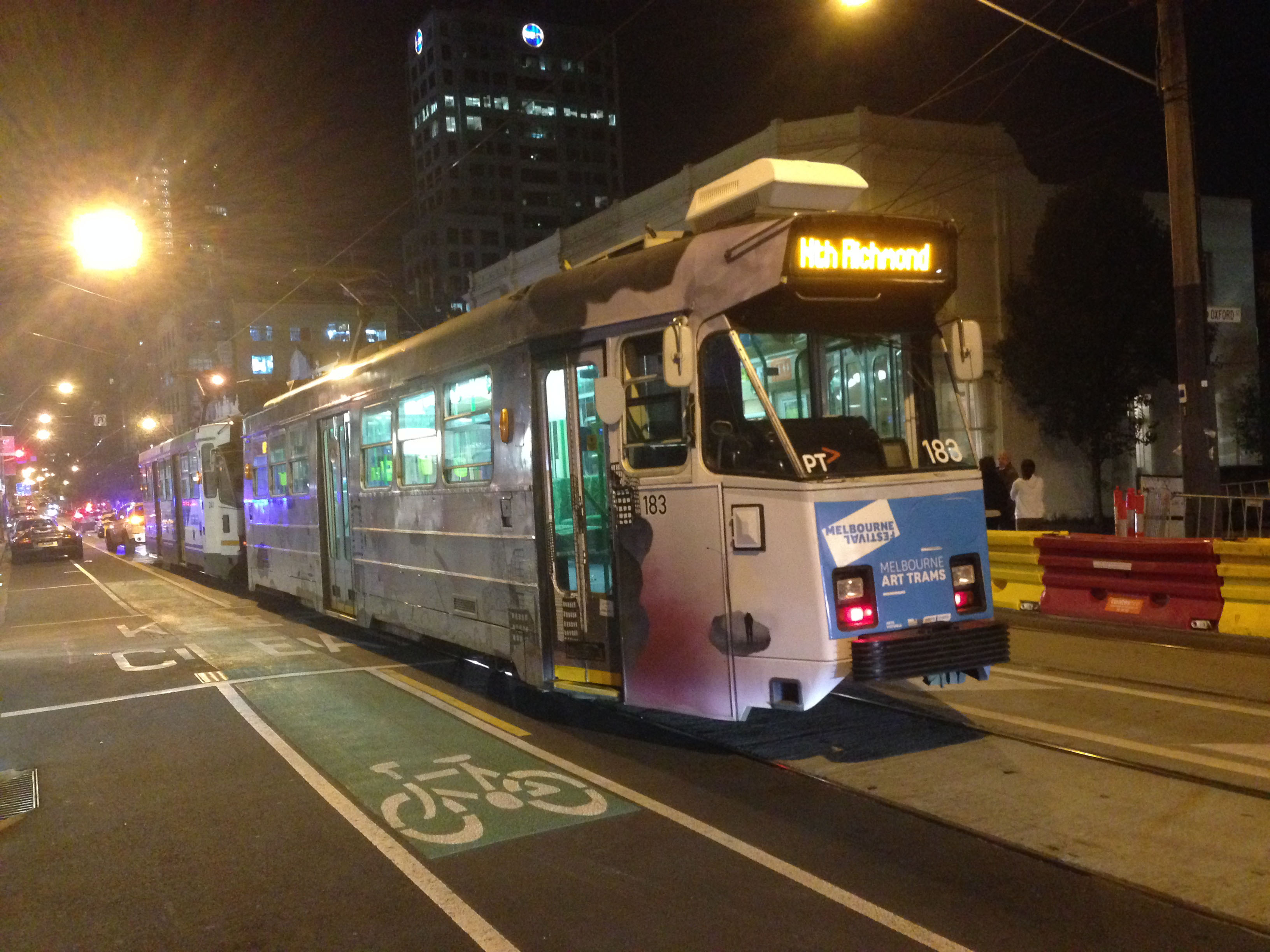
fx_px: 1211
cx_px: 635
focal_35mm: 33
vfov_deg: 42.9
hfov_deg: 55.4
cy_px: 476
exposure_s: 1/15
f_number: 2.4
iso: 640
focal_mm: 4.12
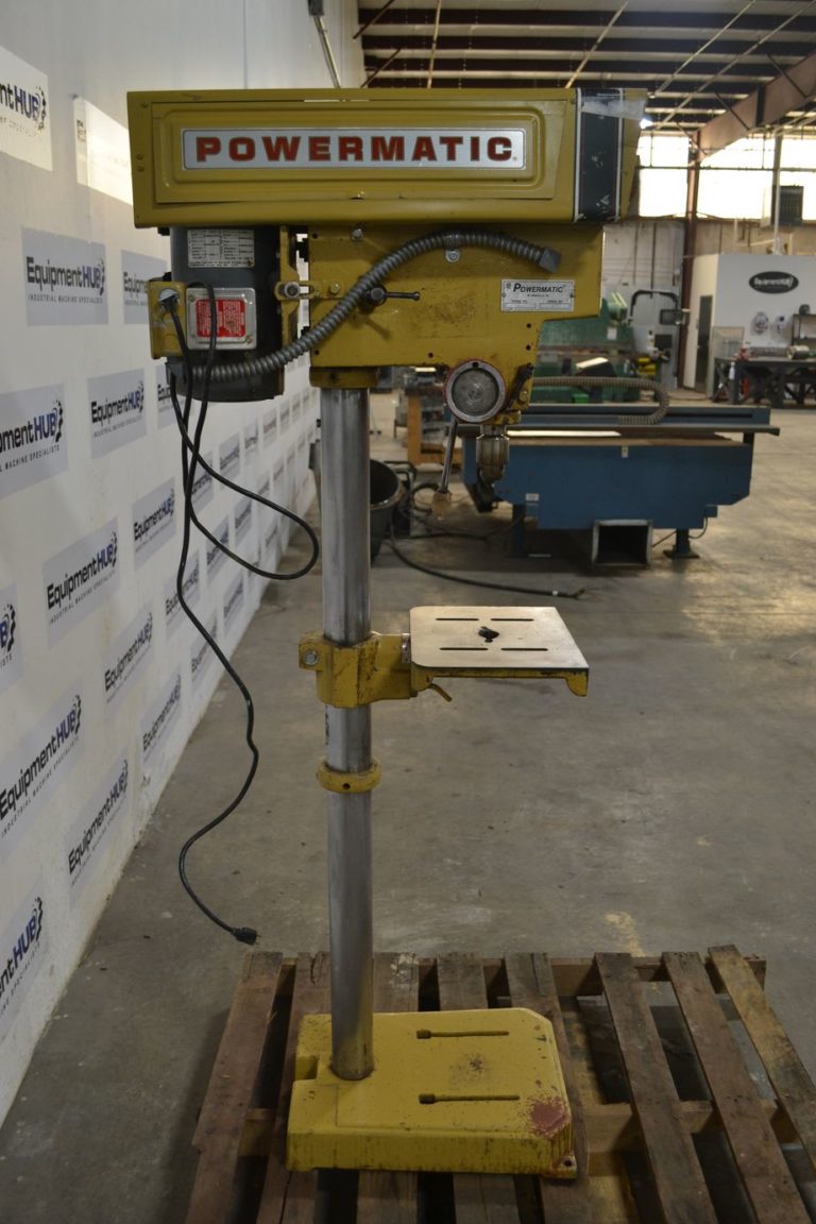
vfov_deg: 61.9
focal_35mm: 30
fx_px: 1020
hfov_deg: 43.6
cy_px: 612
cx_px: 408
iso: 400
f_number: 4.5
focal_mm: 20
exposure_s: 1/80
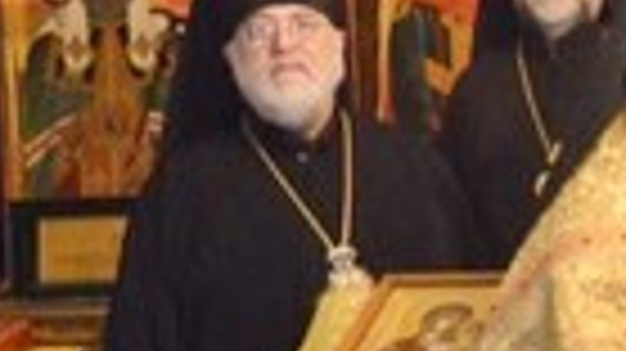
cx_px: 1284
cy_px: 196
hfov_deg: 13.5
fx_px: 2240
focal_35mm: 135
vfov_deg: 9.0
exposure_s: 1/13
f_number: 8
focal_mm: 20
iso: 6400
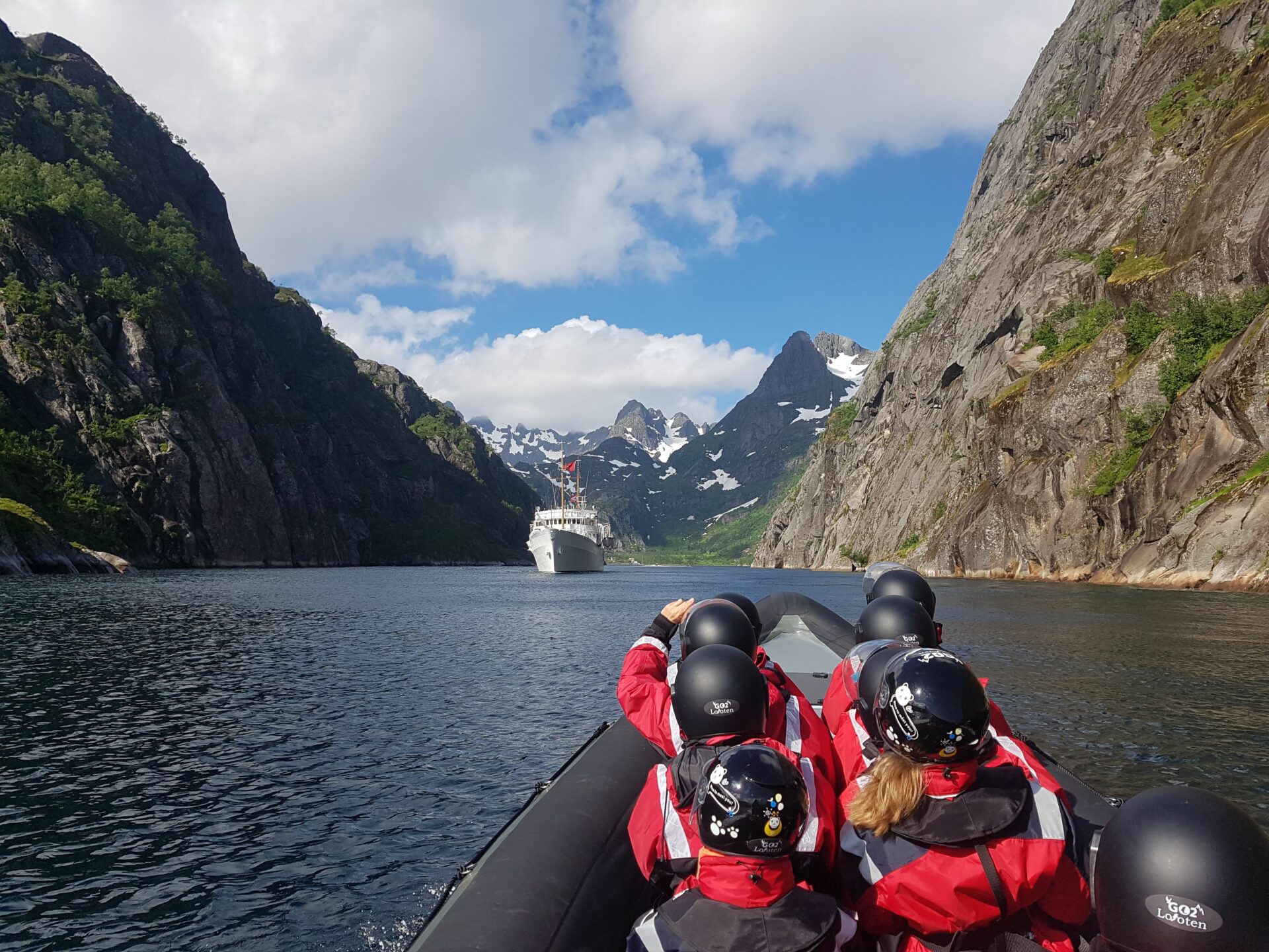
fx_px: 953
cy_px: 476
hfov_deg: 67.3
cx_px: 634
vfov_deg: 53.1
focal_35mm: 26
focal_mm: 4.2
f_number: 1.7
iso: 50
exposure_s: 1/3016
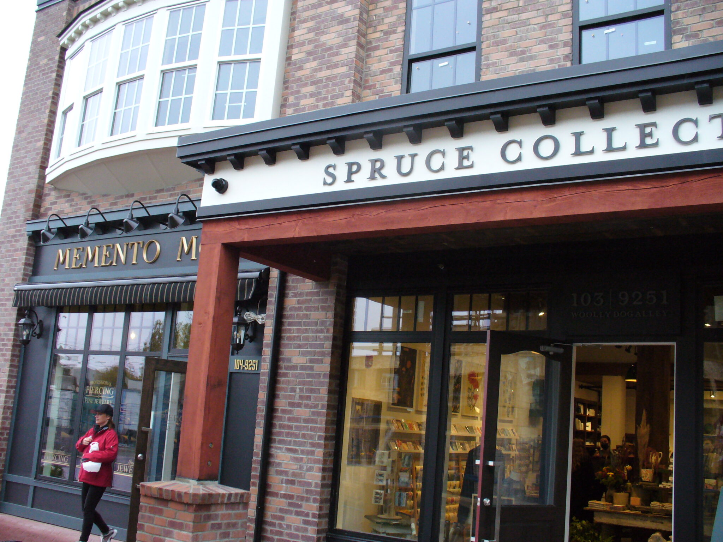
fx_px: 773
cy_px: 271
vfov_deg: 38.7
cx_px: 362
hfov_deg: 50.1
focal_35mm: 37
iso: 200
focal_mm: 6.1
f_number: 2.8
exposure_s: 1/100
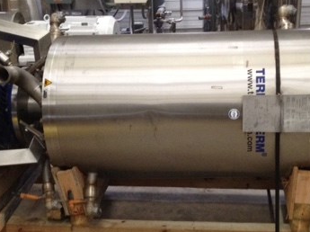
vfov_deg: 22.5
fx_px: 581
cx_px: 161
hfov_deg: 29.8
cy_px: 135
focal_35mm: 65
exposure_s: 1/20
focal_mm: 4.28
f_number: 2.4
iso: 250
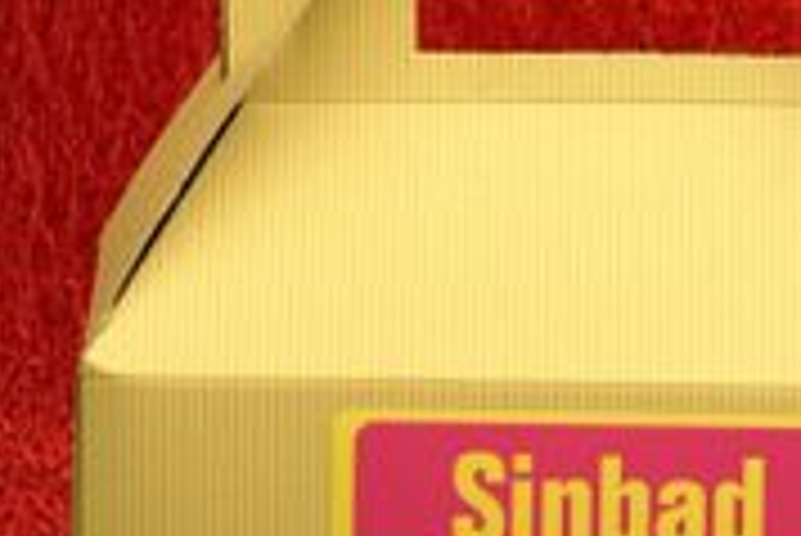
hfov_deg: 3.9
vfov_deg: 2.6
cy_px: 538
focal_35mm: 530
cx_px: 621
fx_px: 11795
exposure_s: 1/90
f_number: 11
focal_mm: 105
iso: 100
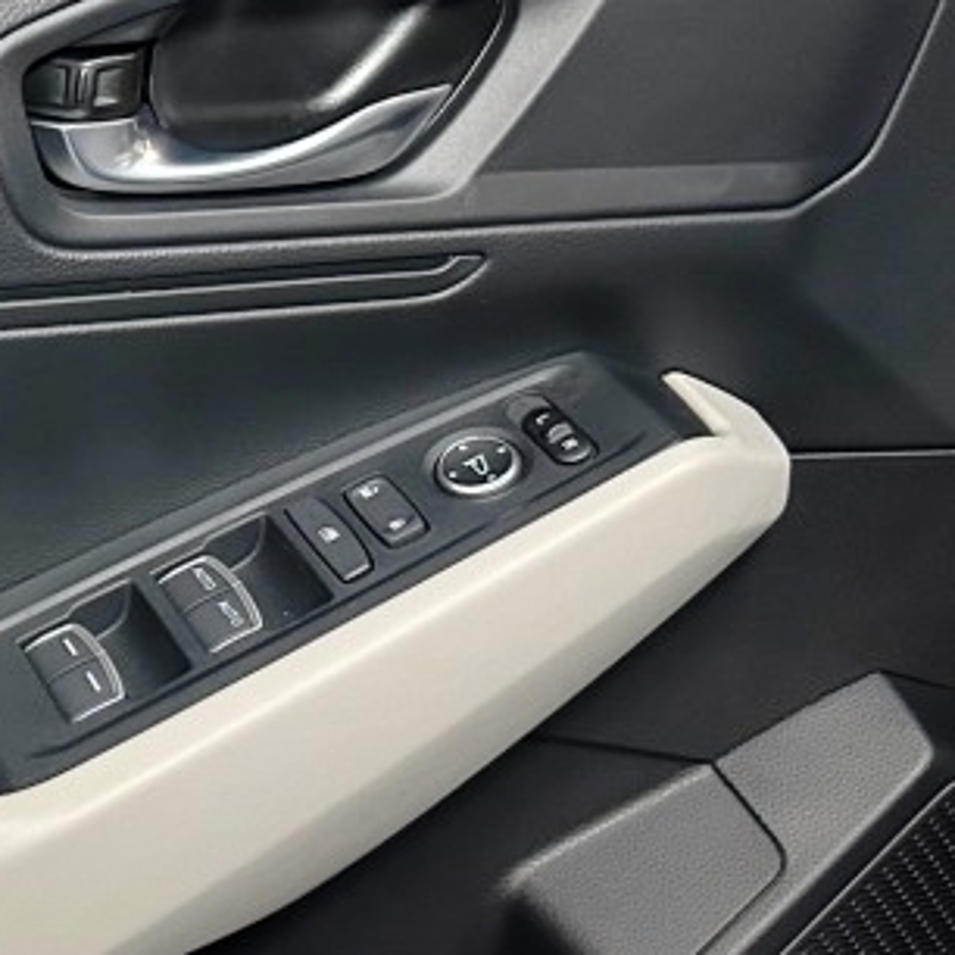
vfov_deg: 24.3
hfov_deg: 22.1
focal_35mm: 71
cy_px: 574
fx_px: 2216
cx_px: -243
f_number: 1.78
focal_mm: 6.86
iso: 800
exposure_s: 1/60
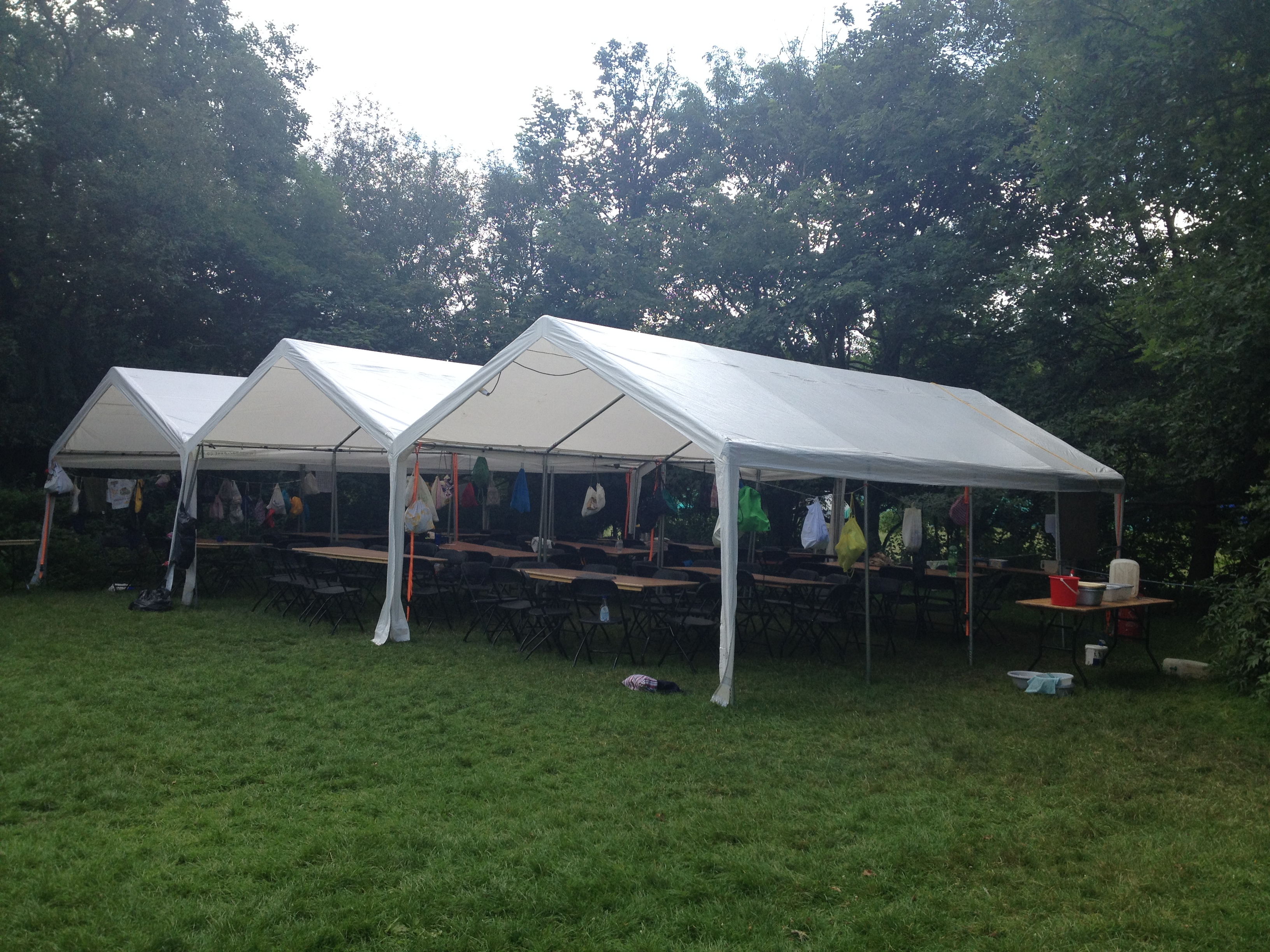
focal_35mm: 35
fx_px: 1284
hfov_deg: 52.6
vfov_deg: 40.7
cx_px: 635
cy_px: 476
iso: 50
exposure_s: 1/445
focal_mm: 4.28
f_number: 2.4
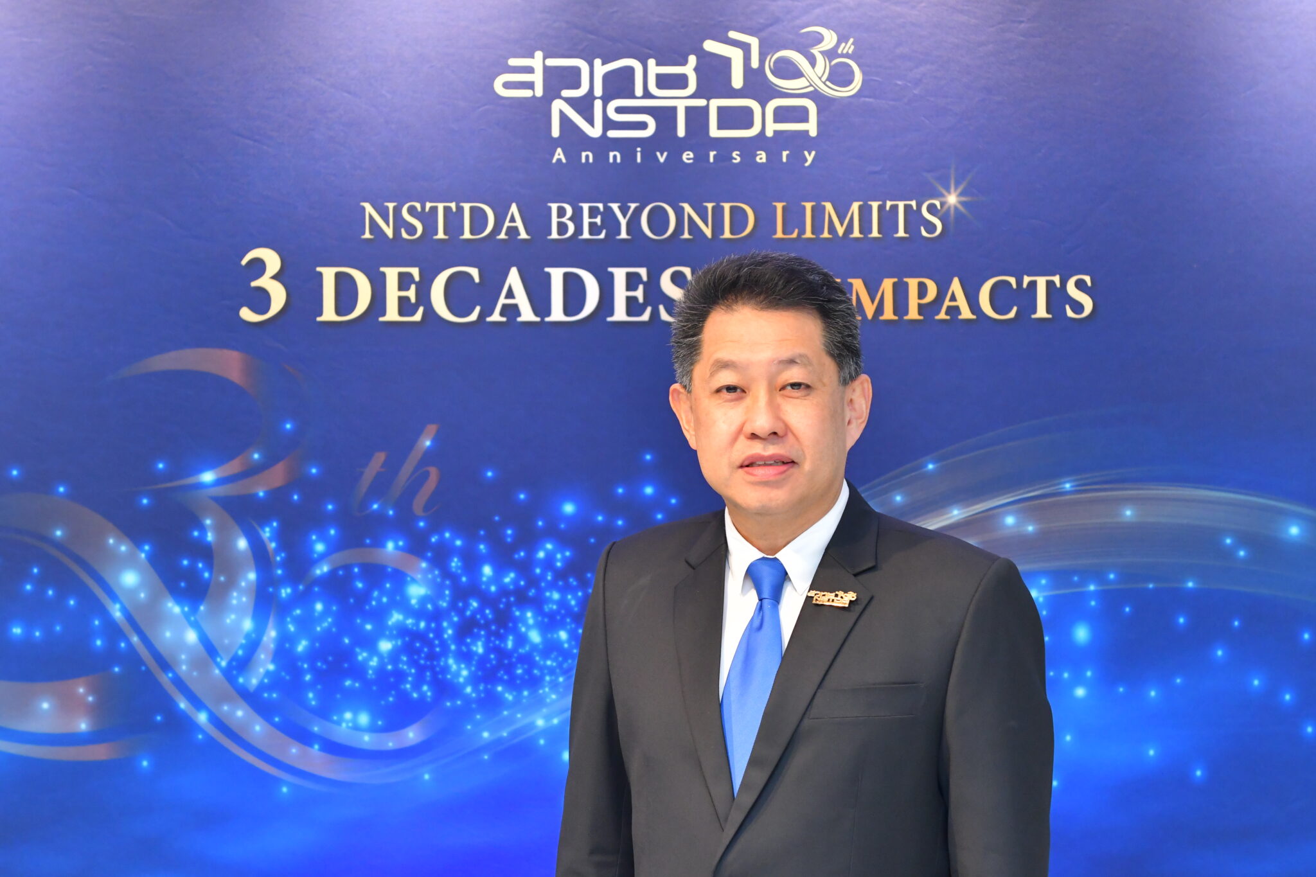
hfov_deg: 27.0
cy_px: 438
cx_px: 658
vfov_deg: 18.2
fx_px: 2741
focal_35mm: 75
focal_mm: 50
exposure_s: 1/250
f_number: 4.5
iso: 2000
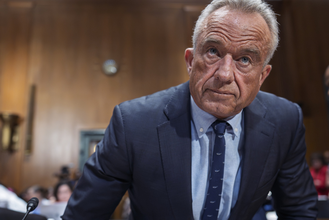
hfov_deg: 53.1
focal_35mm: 36
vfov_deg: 37.0
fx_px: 329
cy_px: 110
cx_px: 164
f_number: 2
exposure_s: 1/400
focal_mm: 24
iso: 3200
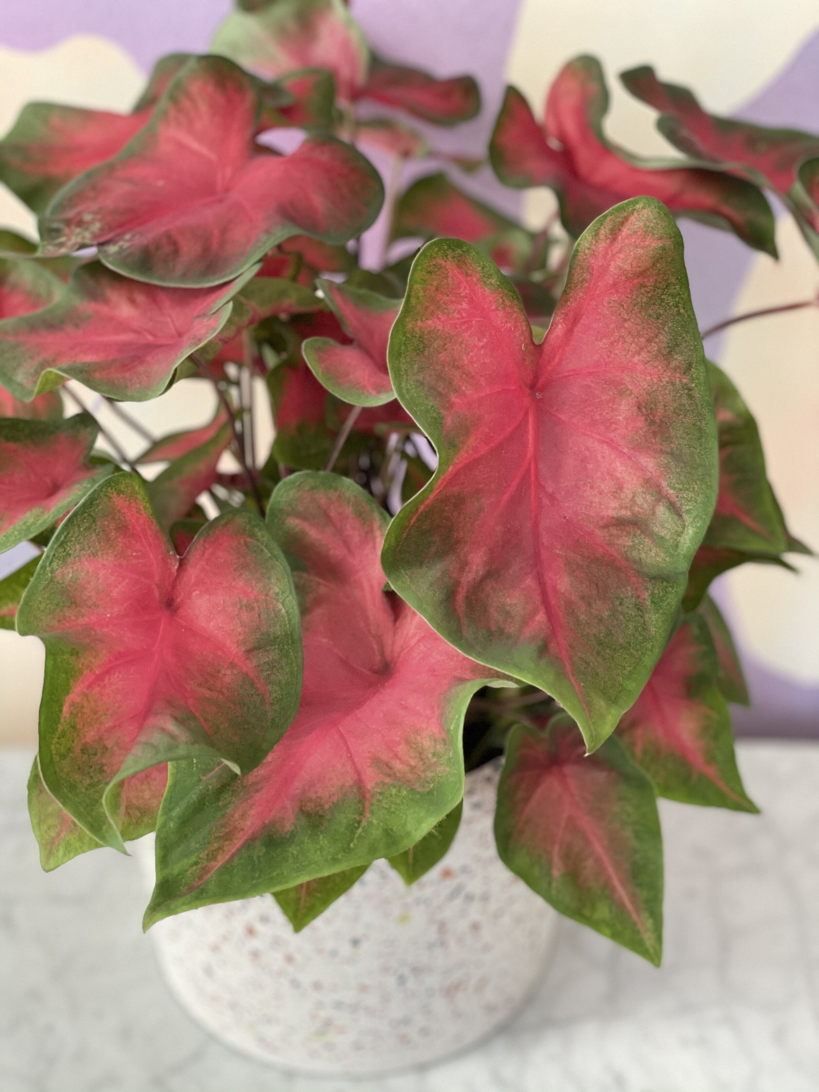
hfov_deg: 28.0
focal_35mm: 52
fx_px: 1640
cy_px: 546
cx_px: 410
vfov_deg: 36.8
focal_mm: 6
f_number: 2
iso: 250
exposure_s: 1/122
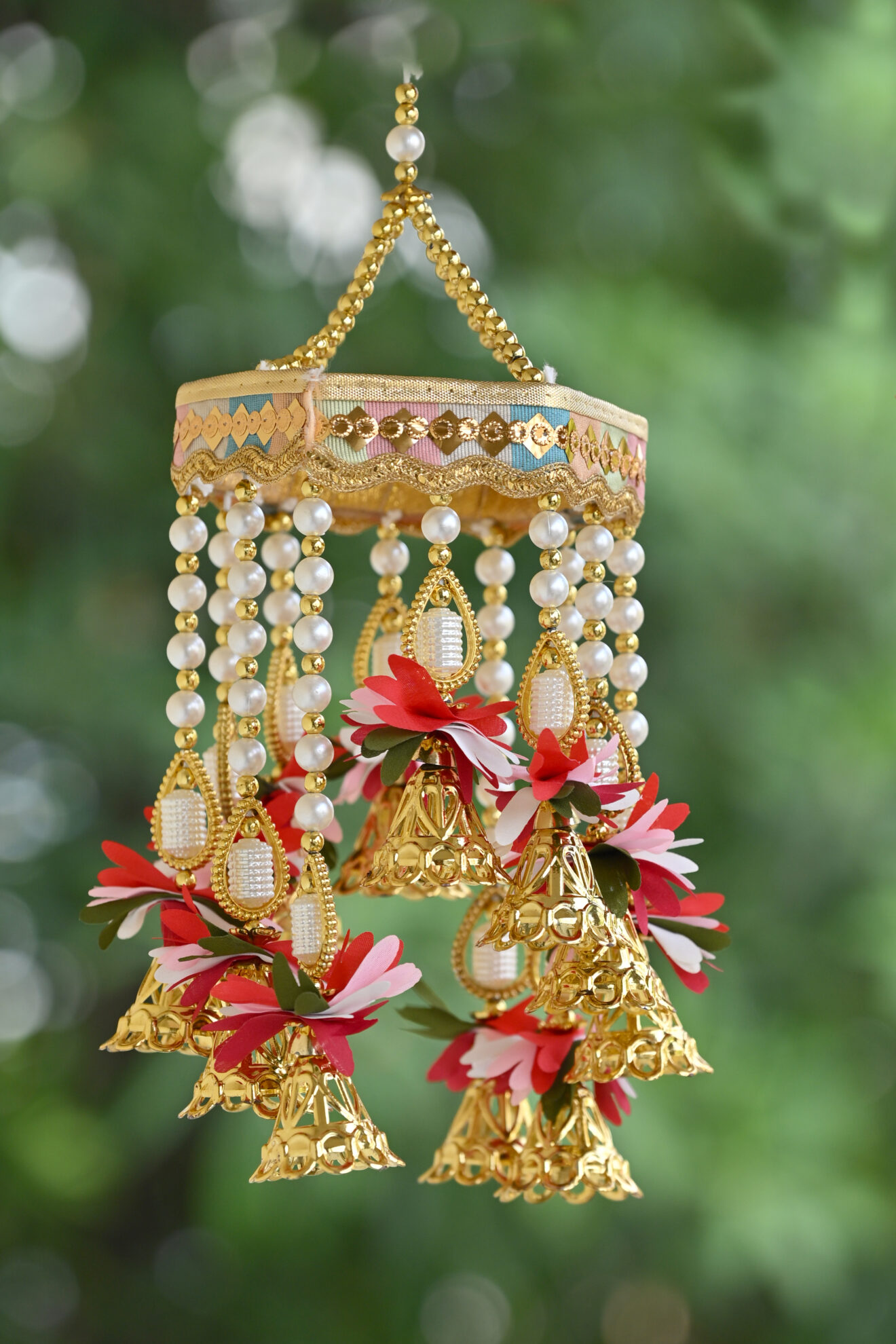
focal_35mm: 180
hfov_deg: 7.6
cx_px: 448
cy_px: 672
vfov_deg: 11.4
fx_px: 6719
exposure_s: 1/400
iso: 200
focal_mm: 120
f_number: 4
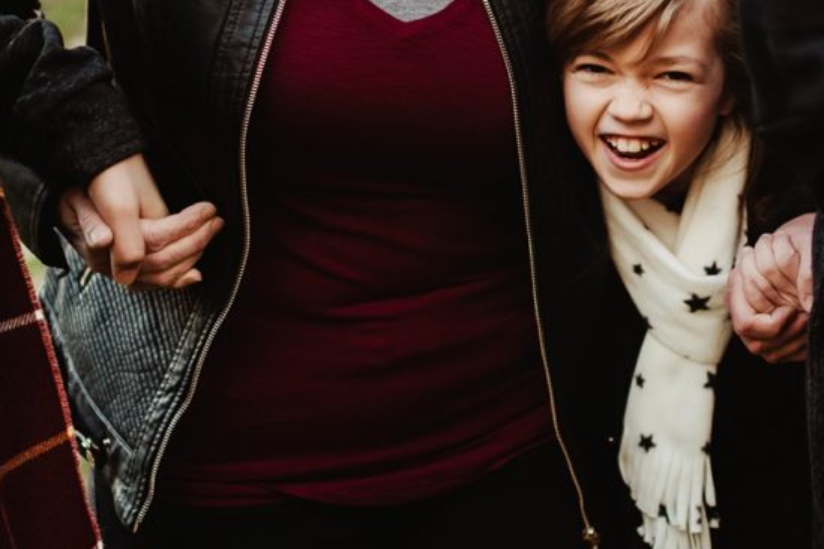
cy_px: 150
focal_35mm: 102
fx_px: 2334
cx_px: 636
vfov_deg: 13.4
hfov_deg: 19.8
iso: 250
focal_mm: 35
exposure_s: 1/640
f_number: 1.4
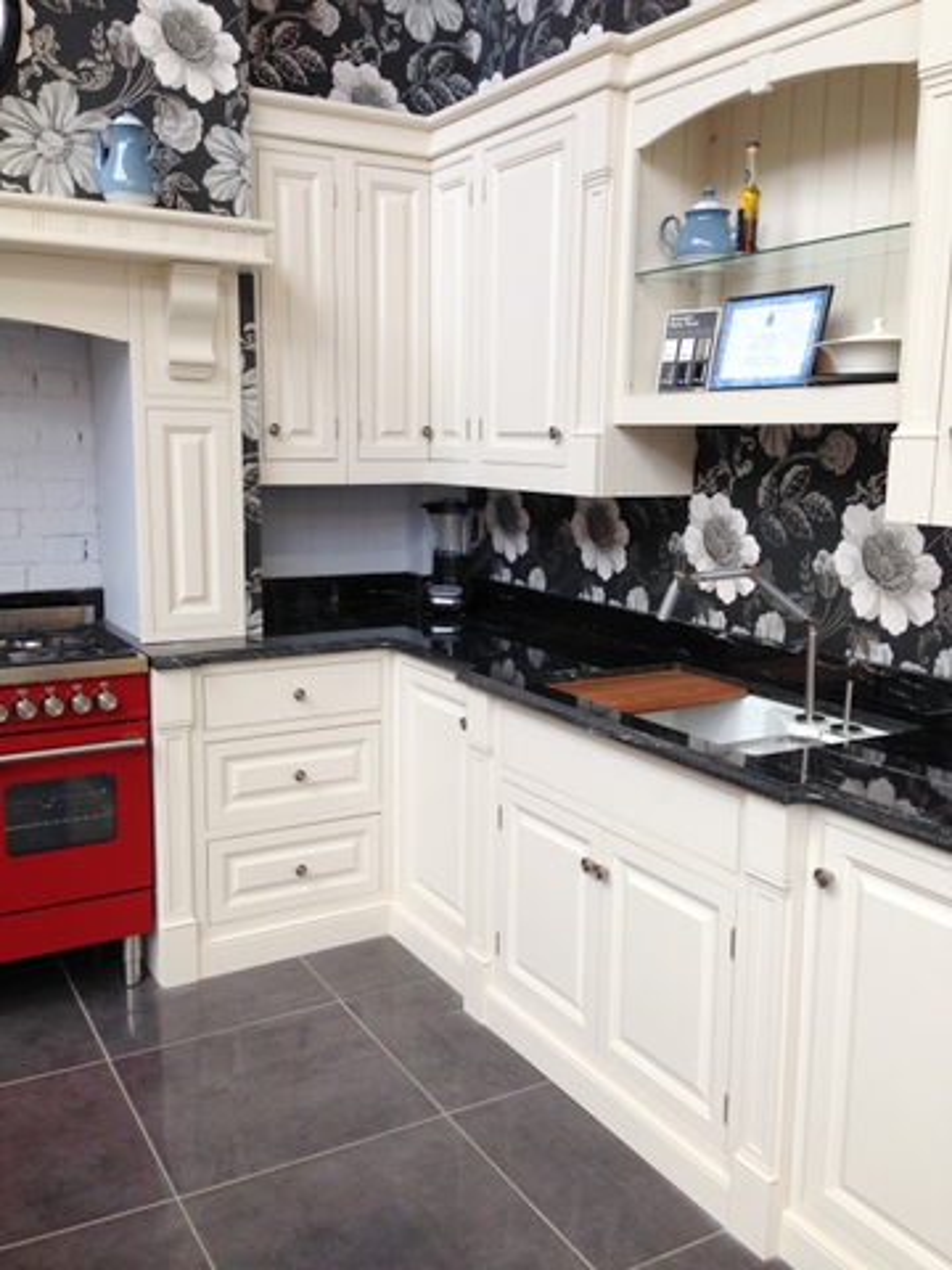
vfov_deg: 55.4
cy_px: 635
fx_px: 1210
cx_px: 476
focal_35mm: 33
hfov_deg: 42.9
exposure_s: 1/40
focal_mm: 4.12
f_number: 2.4
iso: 50
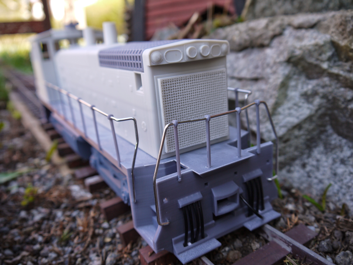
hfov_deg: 56.8
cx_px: 176
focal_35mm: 32
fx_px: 326
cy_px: 132
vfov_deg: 44.2
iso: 100
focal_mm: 16
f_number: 4
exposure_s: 1/100
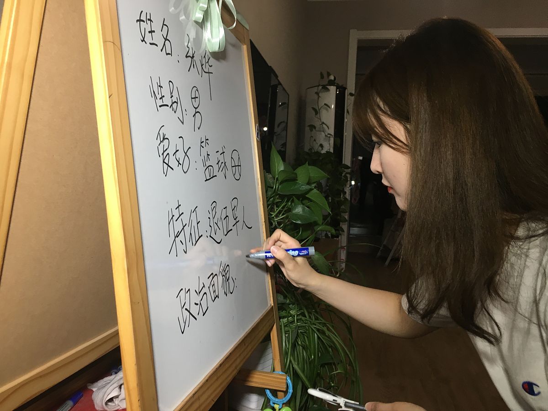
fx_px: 459
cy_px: 206
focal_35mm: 29
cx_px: 274
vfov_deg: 48.2
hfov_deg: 61.7
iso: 100
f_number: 2.2
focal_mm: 4.15
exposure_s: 1/33
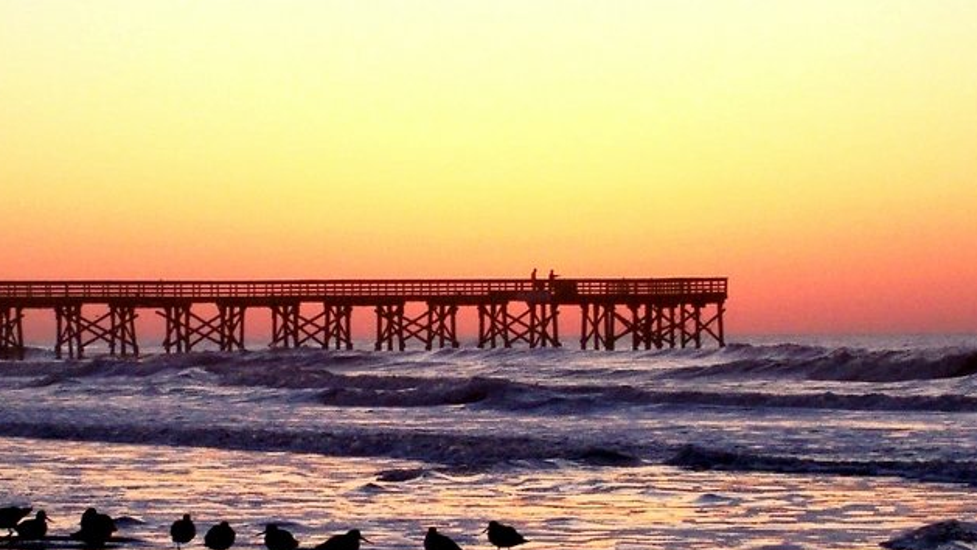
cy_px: 473
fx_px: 4482
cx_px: 332
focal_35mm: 173
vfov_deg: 7.0
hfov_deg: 12.4
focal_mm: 16.8
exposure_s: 1/180
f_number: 4.8
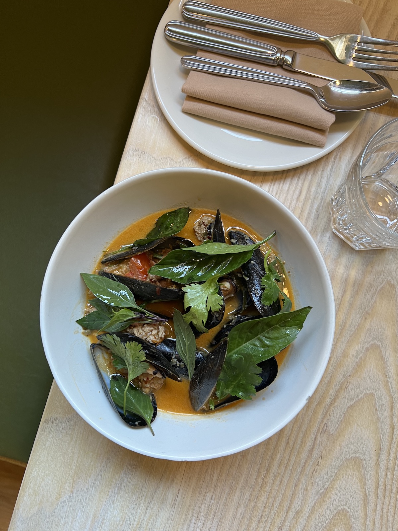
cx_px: 199
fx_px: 399
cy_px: 266
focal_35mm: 26
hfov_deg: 53.1
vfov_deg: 67.3
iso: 160
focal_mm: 5.7
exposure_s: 1/60
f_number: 1.5
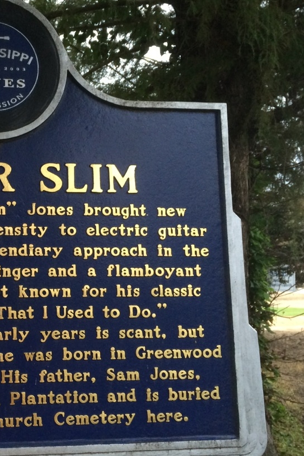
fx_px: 621
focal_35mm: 49
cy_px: 233
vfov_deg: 40.3
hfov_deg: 25.7
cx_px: -18
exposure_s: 1/30
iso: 160
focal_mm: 4.12
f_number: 2.2
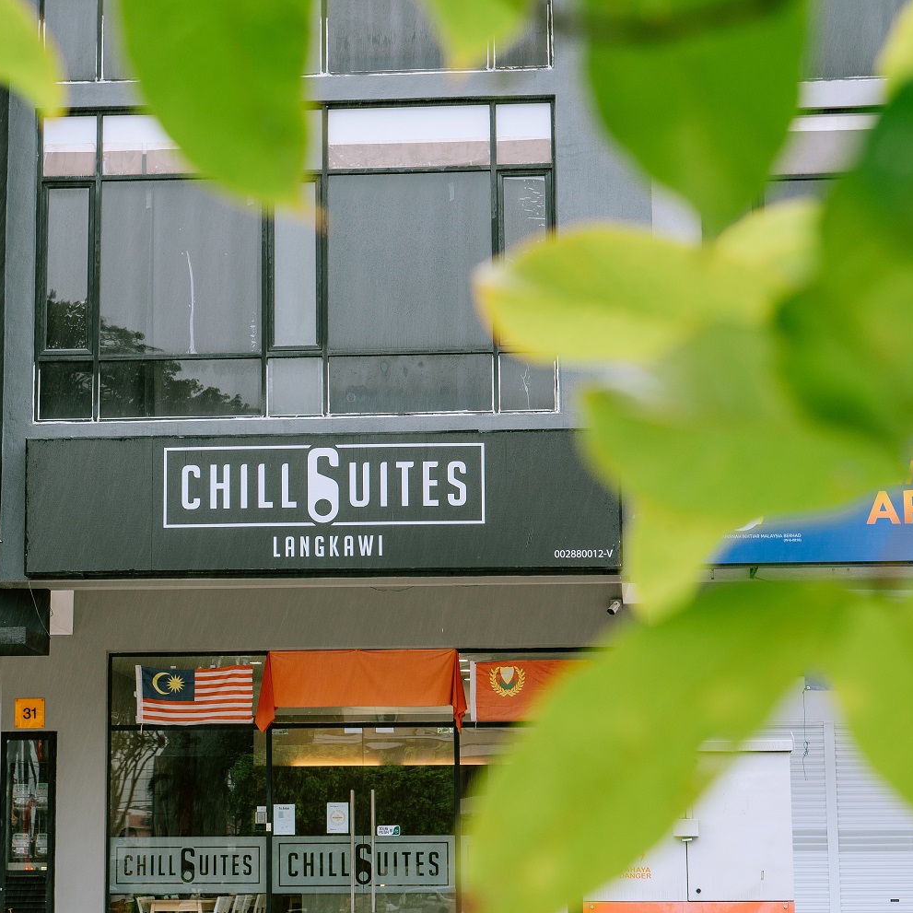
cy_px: 458
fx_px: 2686
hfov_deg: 19.3
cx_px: 360
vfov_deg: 19.3
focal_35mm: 90
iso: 200
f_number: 5.6
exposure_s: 1/100
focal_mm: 70
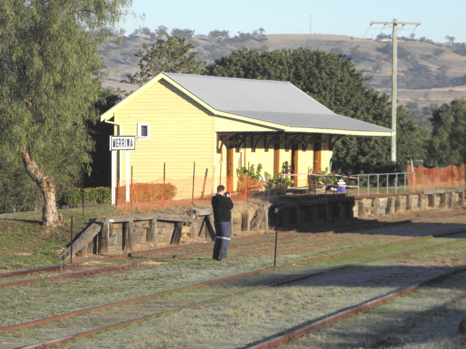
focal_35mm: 195
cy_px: 174
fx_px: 2625
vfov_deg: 7.6
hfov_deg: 10.1
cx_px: 233
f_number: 5.2
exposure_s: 1/400
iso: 100
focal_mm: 34.9
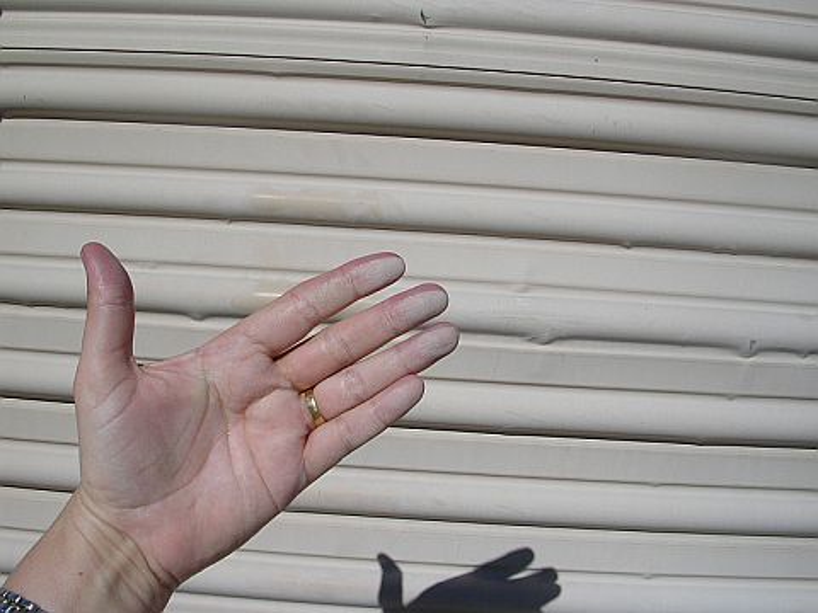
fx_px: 898
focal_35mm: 38
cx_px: 409
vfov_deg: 37.7
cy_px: 306
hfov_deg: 49.0
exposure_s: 1/790
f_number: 5.6
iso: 50
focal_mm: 5.8
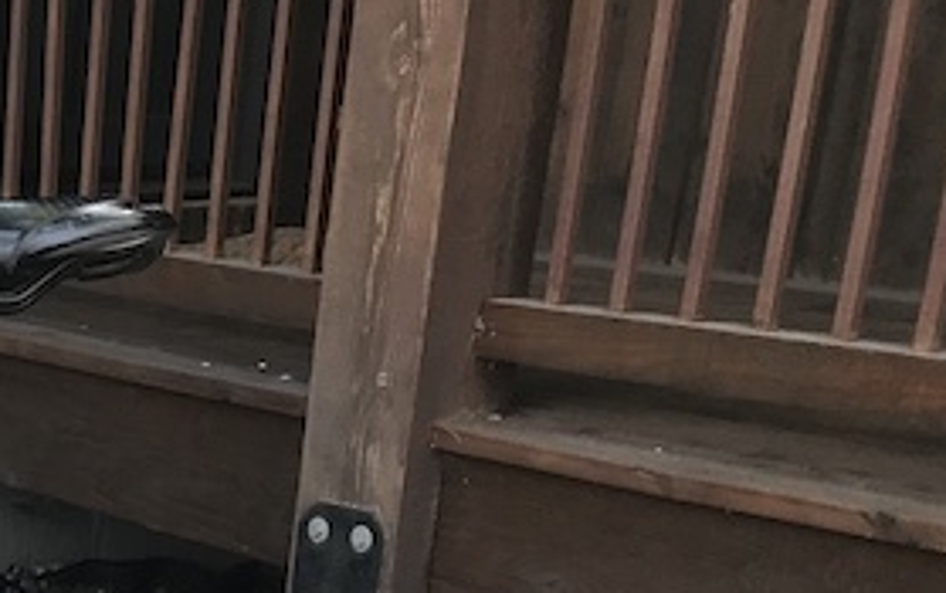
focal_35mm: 85
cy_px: 1000
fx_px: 2194
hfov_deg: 21.2
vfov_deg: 14.0
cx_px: -397
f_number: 1.8
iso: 20
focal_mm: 3.99
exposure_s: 1/181
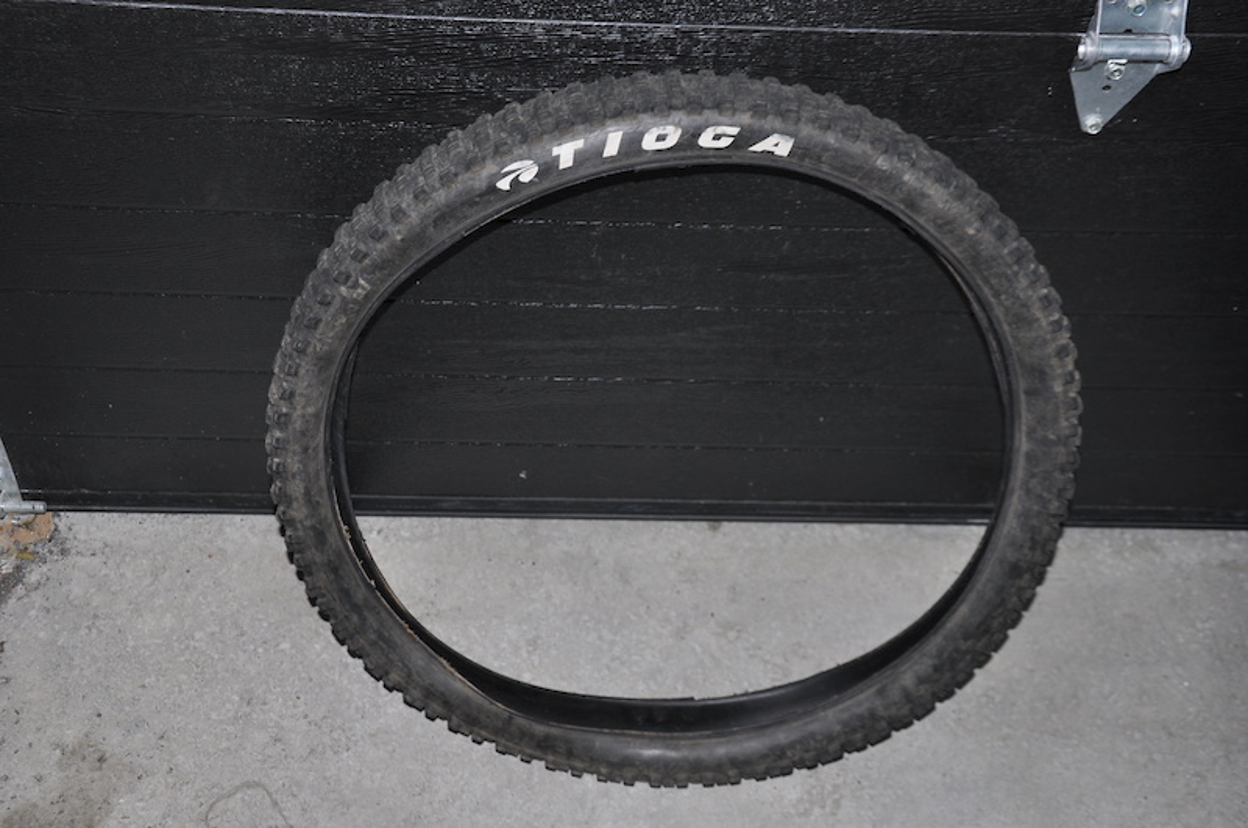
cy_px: 414
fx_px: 1662
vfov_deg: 28.0
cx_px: 624
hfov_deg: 41.2
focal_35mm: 48
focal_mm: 32
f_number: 5.6
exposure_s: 1/30
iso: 200
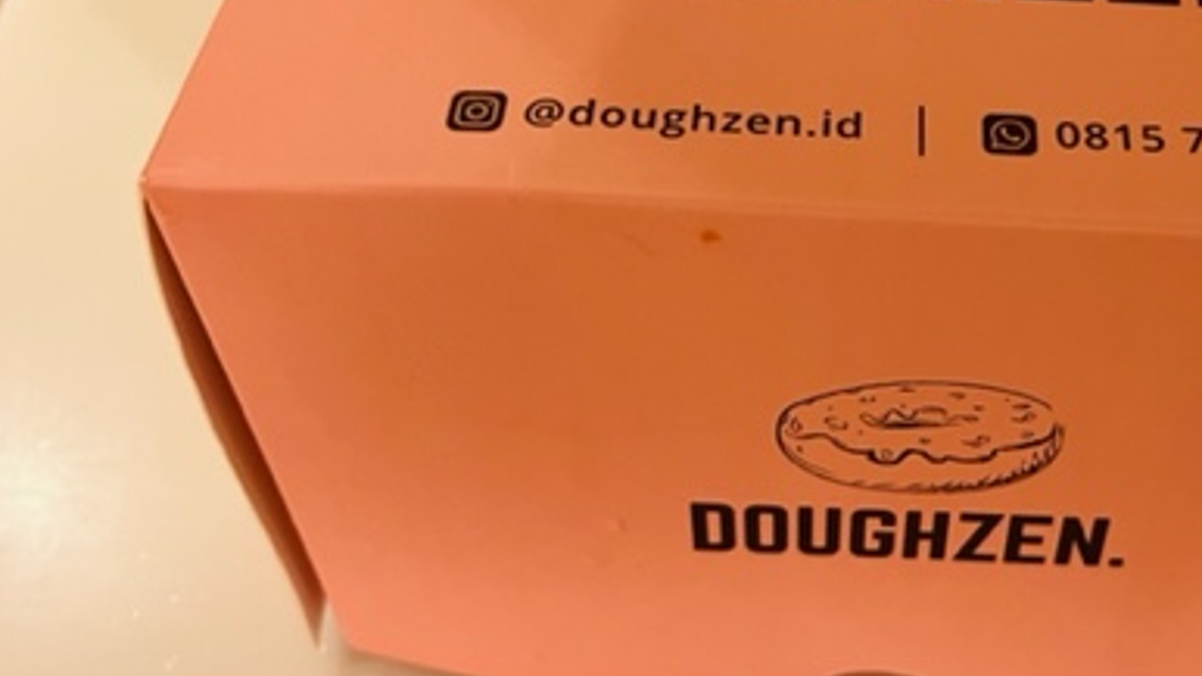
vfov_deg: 25.3
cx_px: 881
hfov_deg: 42.6
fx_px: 1498
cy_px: 231
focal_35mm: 47
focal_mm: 5.1
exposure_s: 1/50
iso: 125
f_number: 1.6
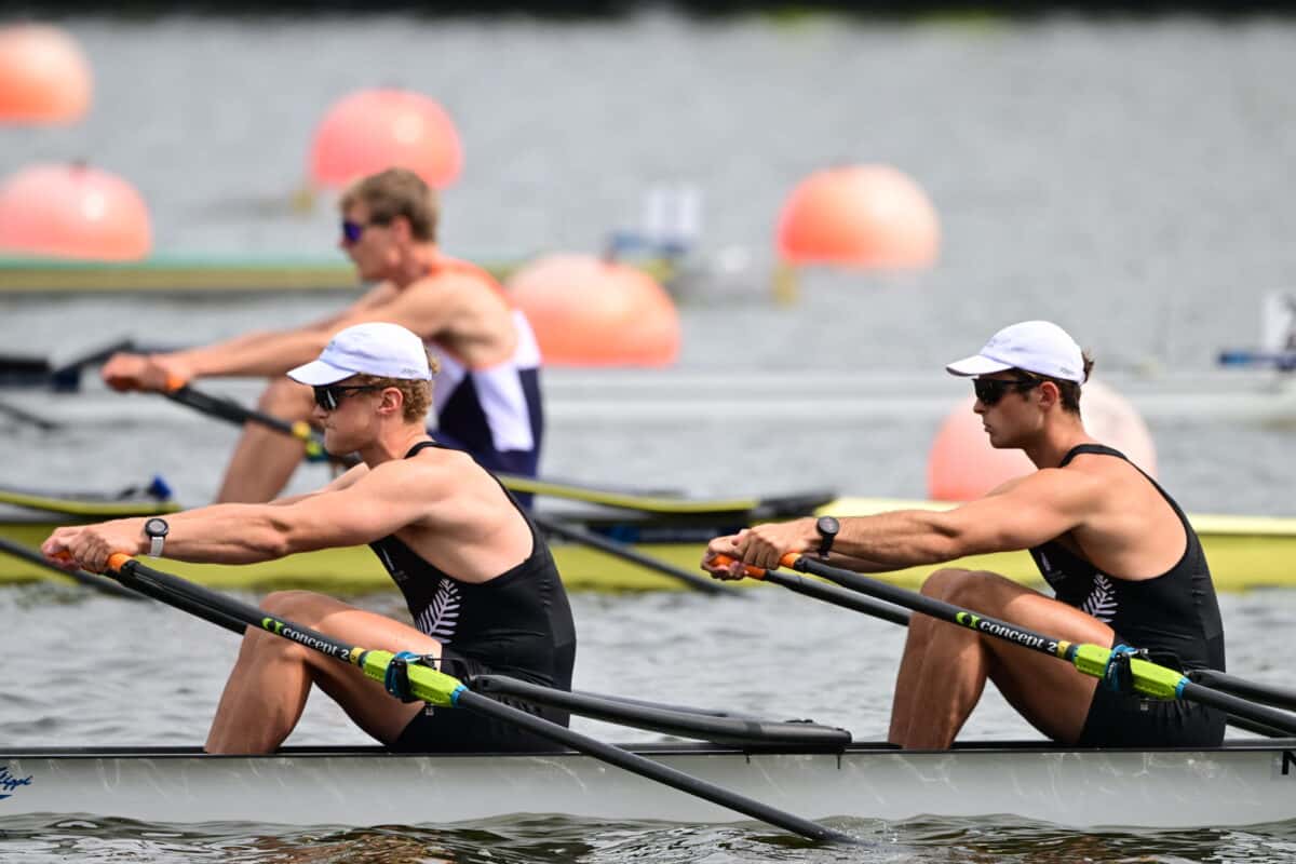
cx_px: 648
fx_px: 28798
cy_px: 432
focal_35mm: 800
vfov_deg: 1.7
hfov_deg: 2.6
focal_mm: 800
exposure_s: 1/1250
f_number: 6.3
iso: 450
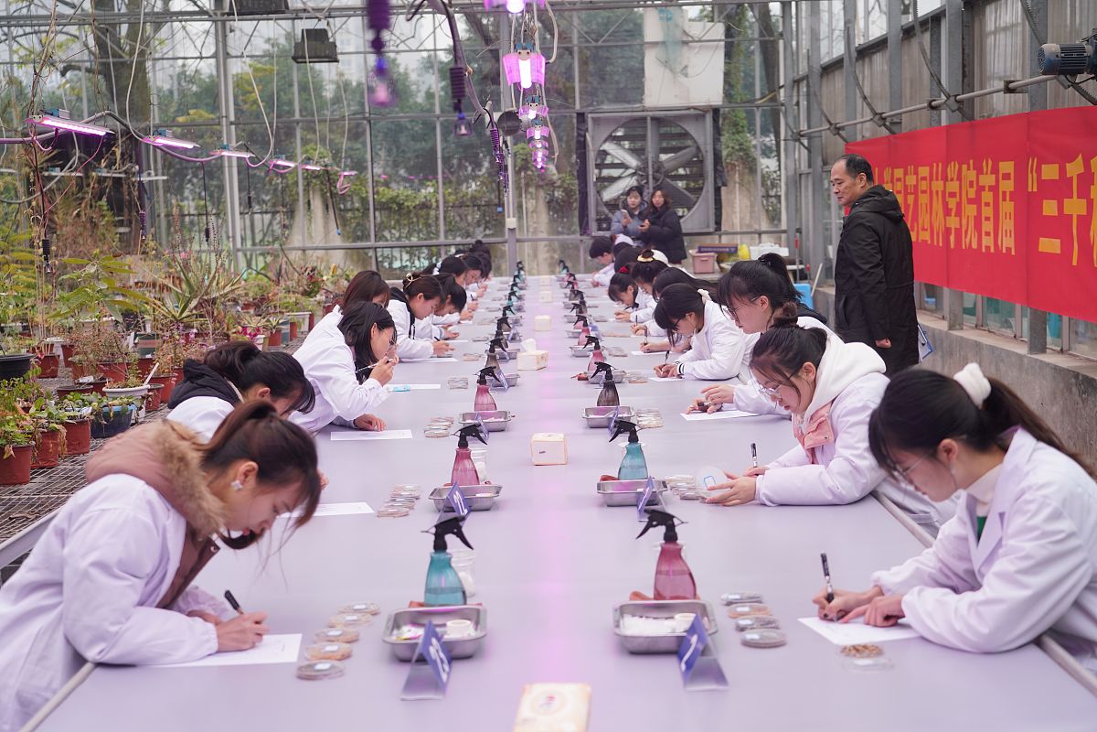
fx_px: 1706
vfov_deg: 24.2
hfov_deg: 35.6
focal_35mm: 56
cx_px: 548
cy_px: 366
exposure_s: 1/200
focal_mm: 56
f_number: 4
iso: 200
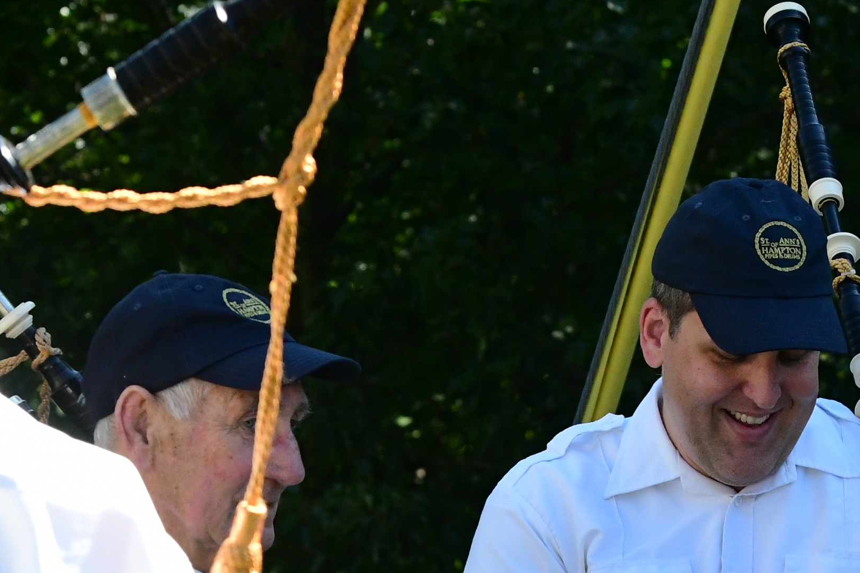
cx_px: 566
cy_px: 625
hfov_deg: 6.5
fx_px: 7524
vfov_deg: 4.4
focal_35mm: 315
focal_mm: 82
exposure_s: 1/2500
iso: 2000
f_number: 6.3
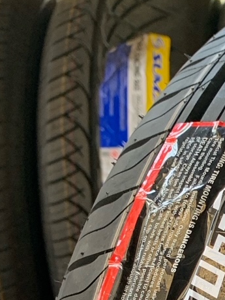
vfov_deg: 16.0
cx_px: 395
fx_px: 988
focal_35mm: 114
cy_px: 432
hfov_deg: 12.0
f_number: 1.8
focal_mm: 4.25
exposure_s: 1/121
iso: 80
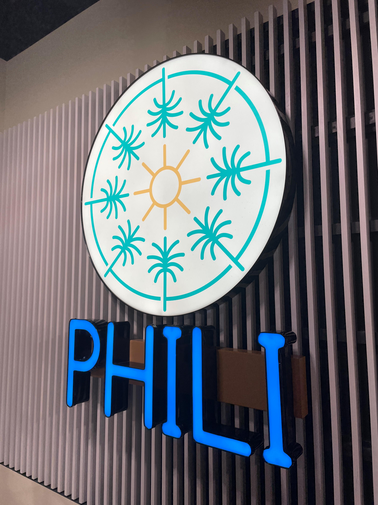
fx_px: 379
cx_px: 189
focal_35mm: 26
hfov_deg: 53.1
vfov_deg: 67.3
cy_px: 252
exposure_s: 1/120
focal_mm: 4.2
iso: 50
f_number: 1.6
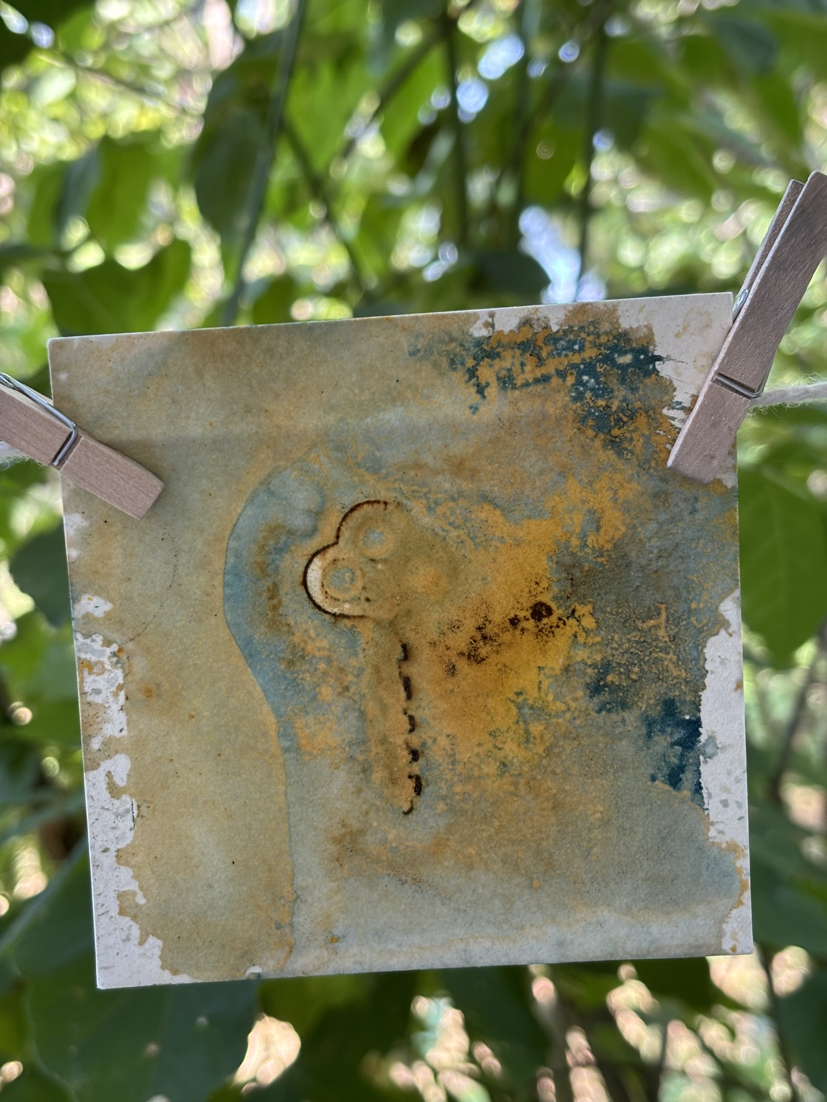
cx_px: 414
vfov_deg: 36.8
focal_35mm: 52
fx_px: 1656
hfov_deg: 28.0
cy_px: 551
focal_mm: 5.96
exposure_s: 1/112
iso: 50
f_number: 1.6
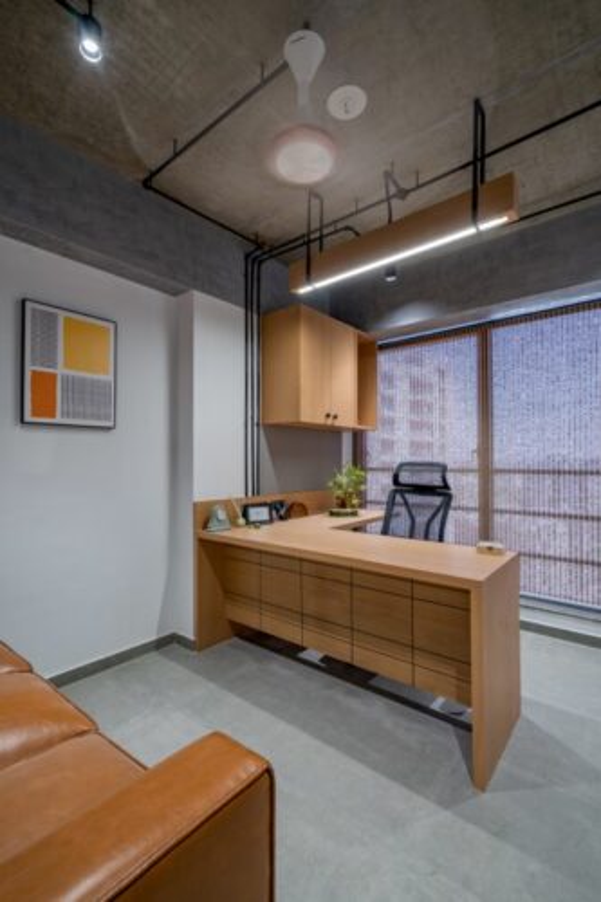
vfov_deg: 96.8
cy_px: 451
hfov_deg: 73.7
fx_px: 401
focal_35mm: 16
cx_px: 300
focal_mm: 16
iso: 100
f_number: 9
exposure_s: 1/2
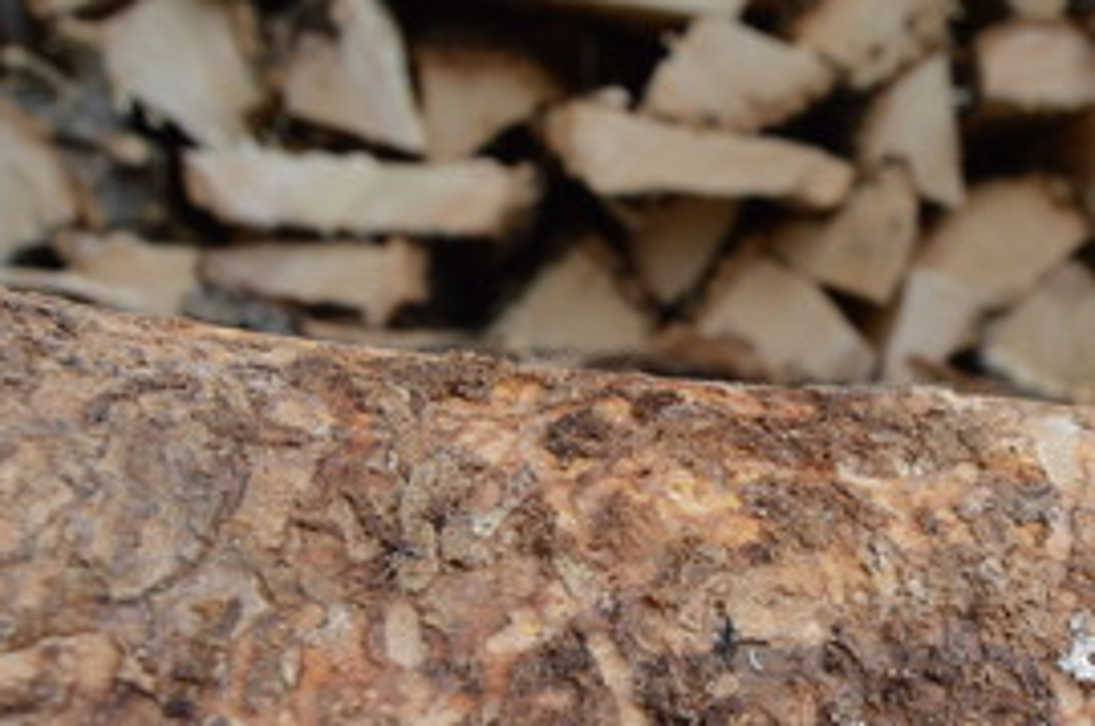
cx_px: 957
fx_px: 1640
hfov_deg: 35.1
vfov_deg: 24.7
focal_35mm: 54
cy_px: 554
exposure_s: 1/60
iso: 400
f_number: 8
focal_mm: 18
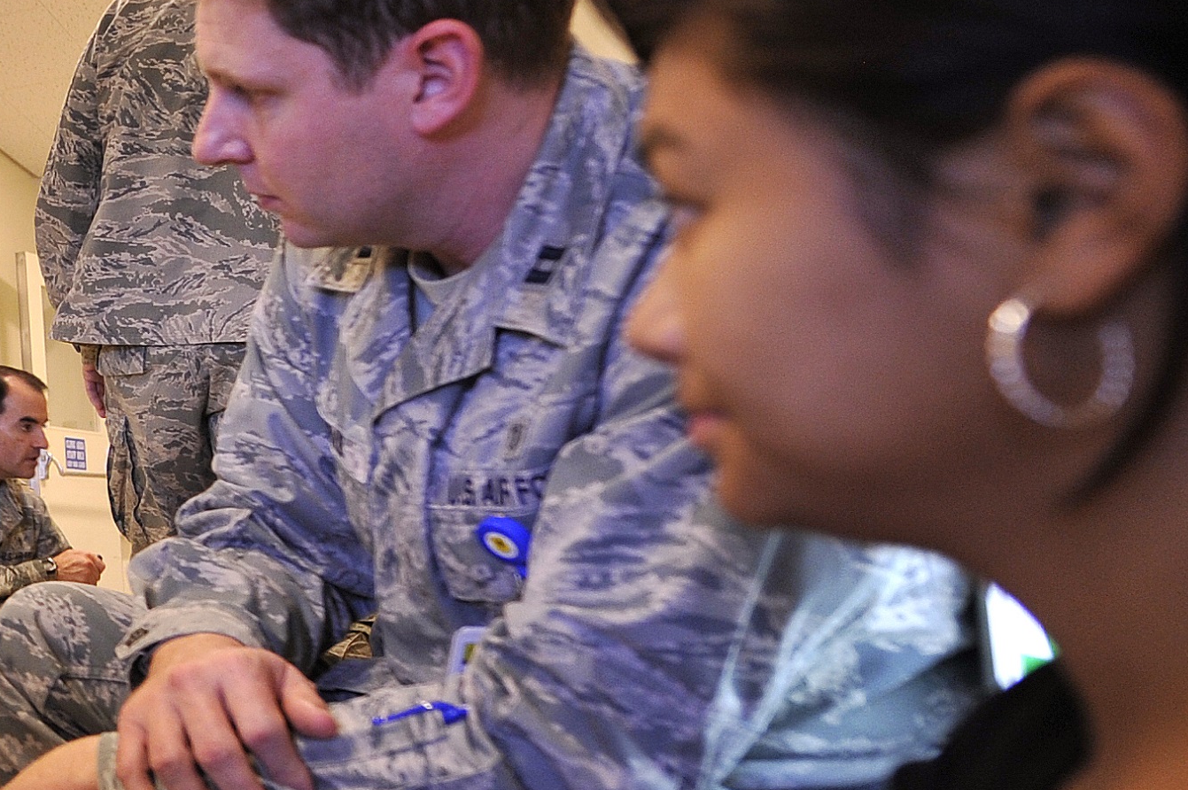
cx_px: -470
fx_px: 1451
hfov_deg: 30.9
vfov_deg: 30.5
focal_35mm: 44
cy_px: 422
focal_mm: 14
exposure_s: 1/80
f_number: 3.2
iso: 800
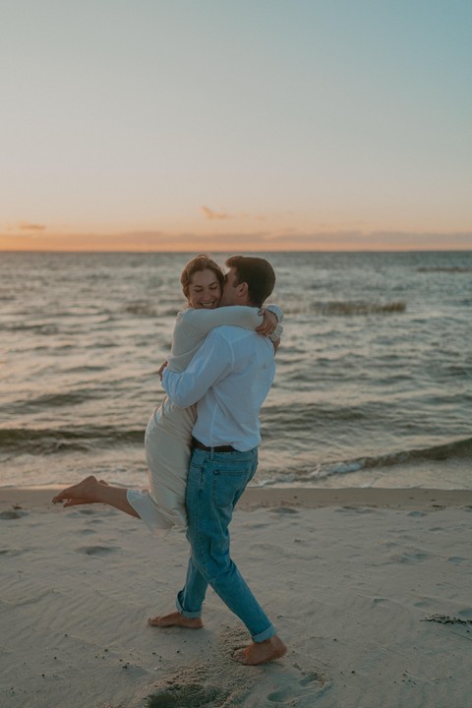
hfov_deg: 37.9
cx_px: 236
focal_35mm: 35
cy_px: 354
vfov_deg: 54.4
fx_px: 688
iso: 100
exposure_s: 1/1250
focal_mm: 35
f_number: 1.4
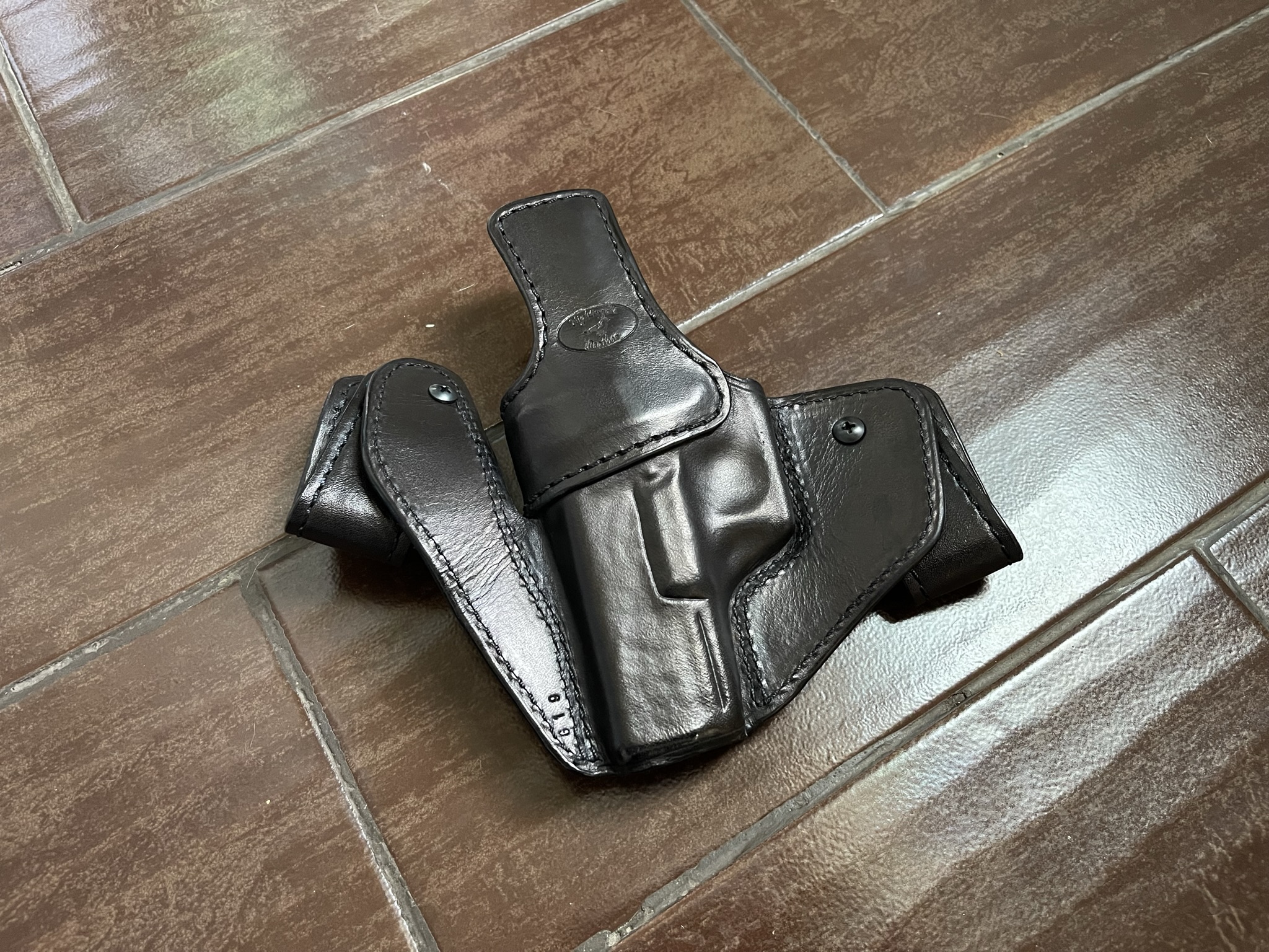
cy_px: 476
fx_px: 953
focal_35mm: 26
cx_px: 634
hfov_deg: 67.3
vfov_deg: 53.1
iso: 500
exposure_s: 1/40
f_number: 1.6
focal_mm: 5.1
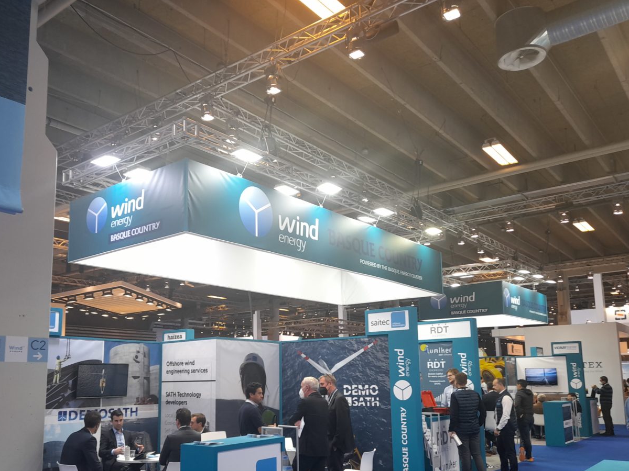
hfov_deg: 56.7
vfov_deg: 43.7
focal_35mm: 32
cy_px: 300
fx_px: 581
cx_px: 278
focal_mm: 4.6
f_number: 2
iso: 50
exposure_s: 1/50
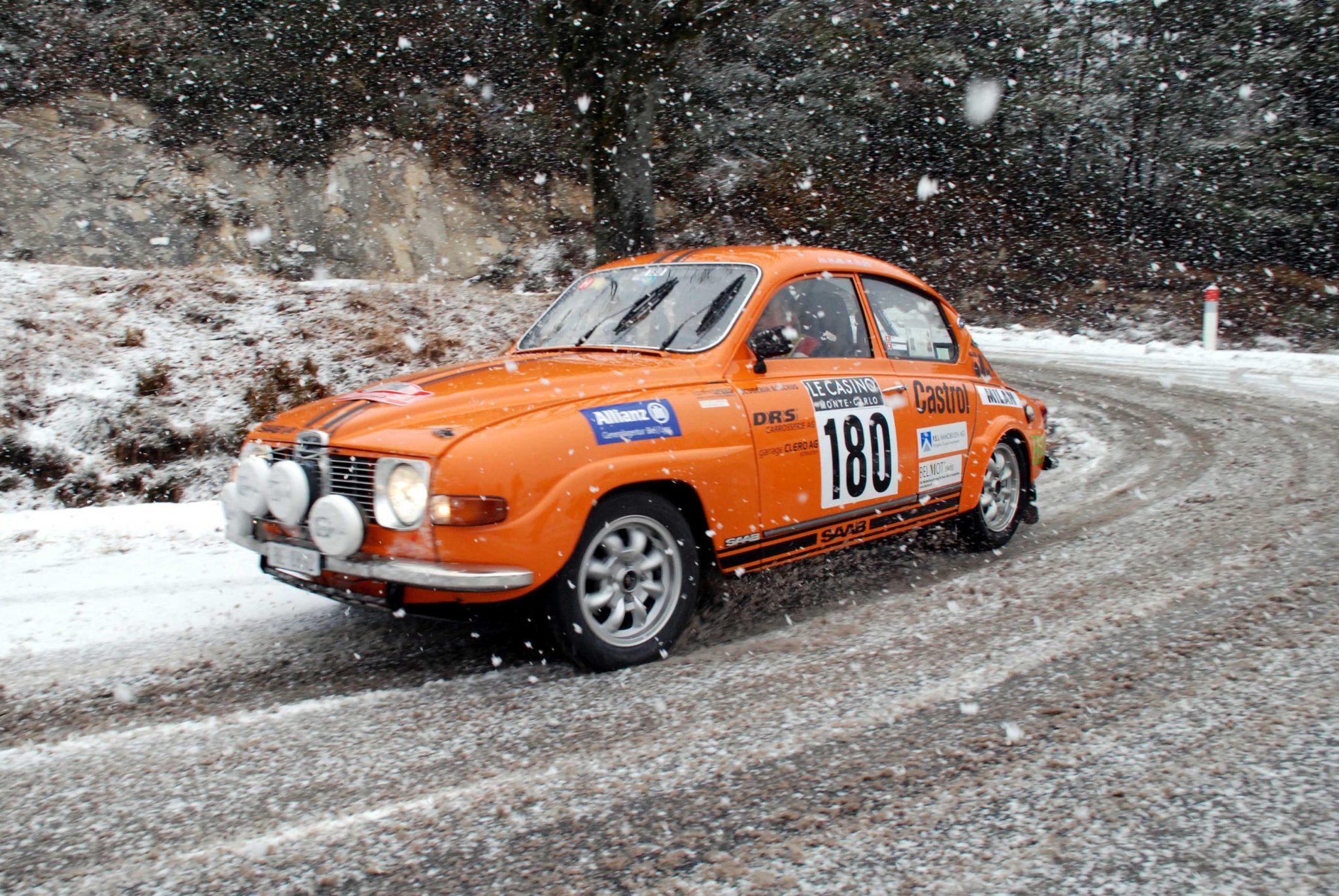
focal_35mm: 30
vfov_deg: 43.7
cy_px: 448
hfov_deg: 61.9
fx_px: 1117
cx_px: 670
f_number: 7.1
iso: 800
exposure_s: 1/200
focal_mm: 20
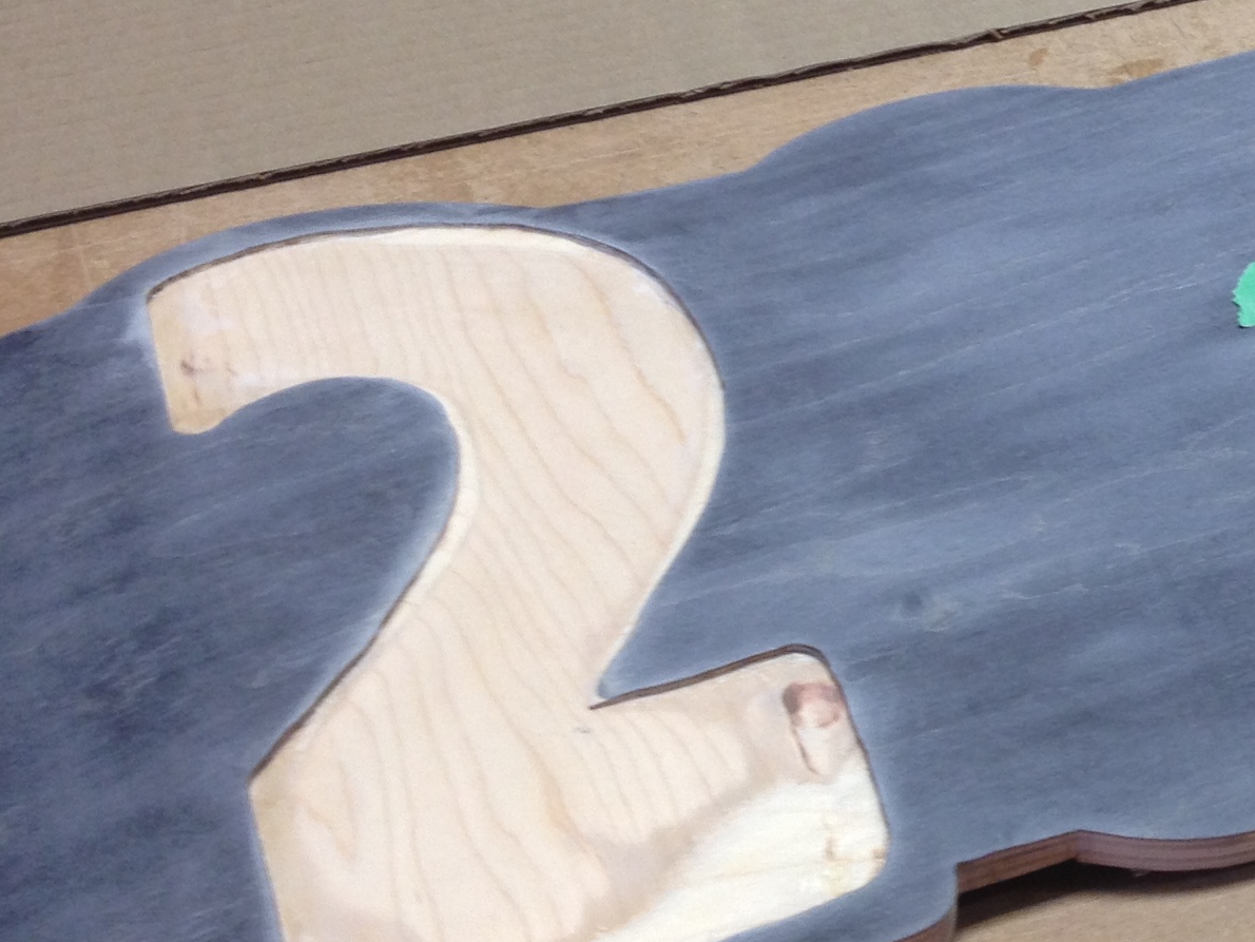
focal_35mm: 96
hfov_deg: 19.1
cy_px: 194
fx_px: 3481
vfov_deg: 15.3
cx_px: 1571
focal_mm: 4.28
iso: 50
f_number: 2.4
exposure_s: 1/30
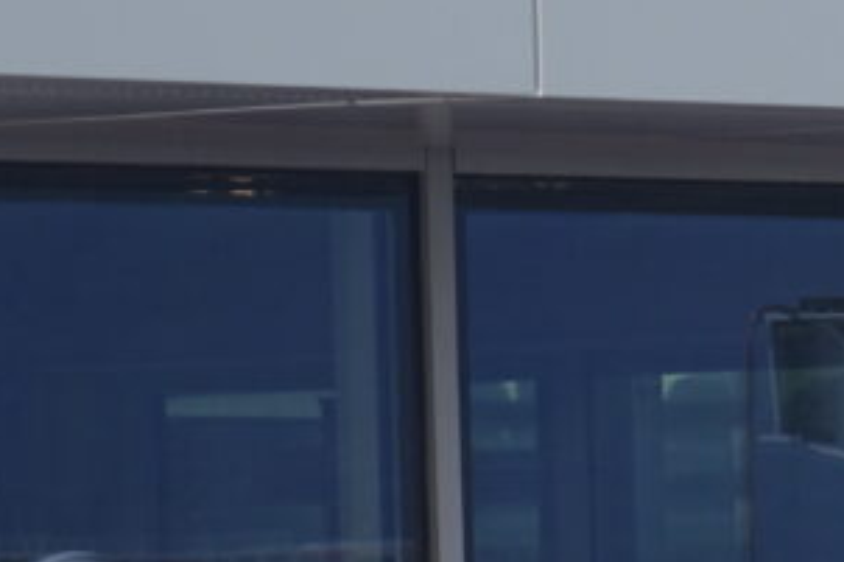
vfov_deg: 2.6
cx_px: 1504
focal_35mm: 526
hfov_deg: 3.9
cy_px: 1118
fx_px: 12325
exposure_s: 1/800
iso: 125
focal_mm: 45.37
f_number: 4.5
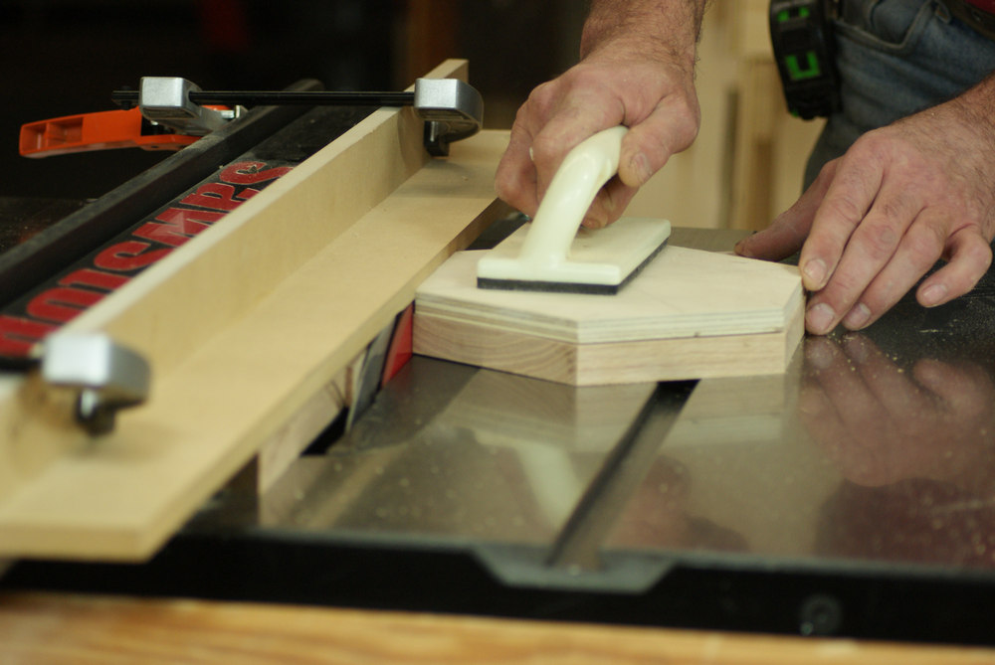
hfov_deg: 18.2
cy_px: 332
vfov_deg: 12.2
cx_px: 498
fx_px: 3112
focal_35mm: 112
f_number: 4
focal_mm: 75
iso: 320
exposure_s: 1/125
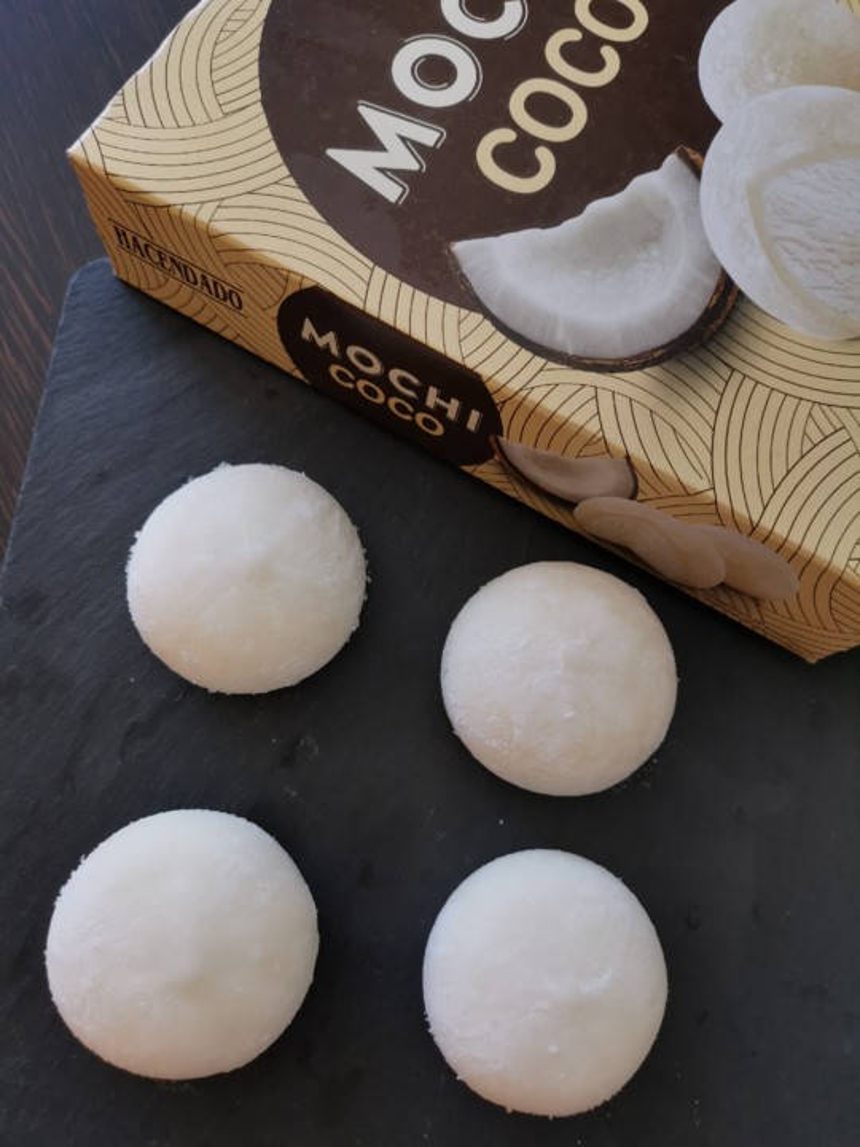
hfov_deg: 51.4
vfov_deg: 65.3
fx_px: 894
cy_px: 574
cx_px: 430
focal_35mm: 27
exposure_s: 1/100
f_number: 1.8
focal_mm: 5.58
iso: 125
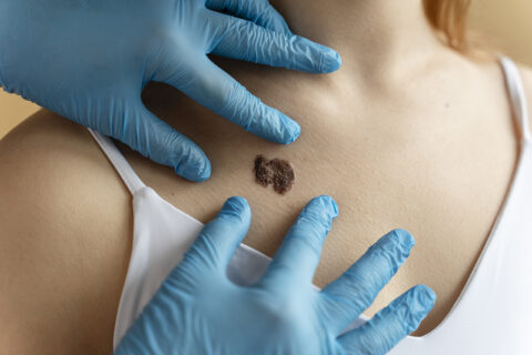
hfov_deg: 30.5
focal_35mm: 66
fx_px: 975
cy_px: 178
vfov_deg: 20.6
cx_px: 266
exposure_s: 1/250
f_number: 2.8
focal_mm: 66
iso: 640
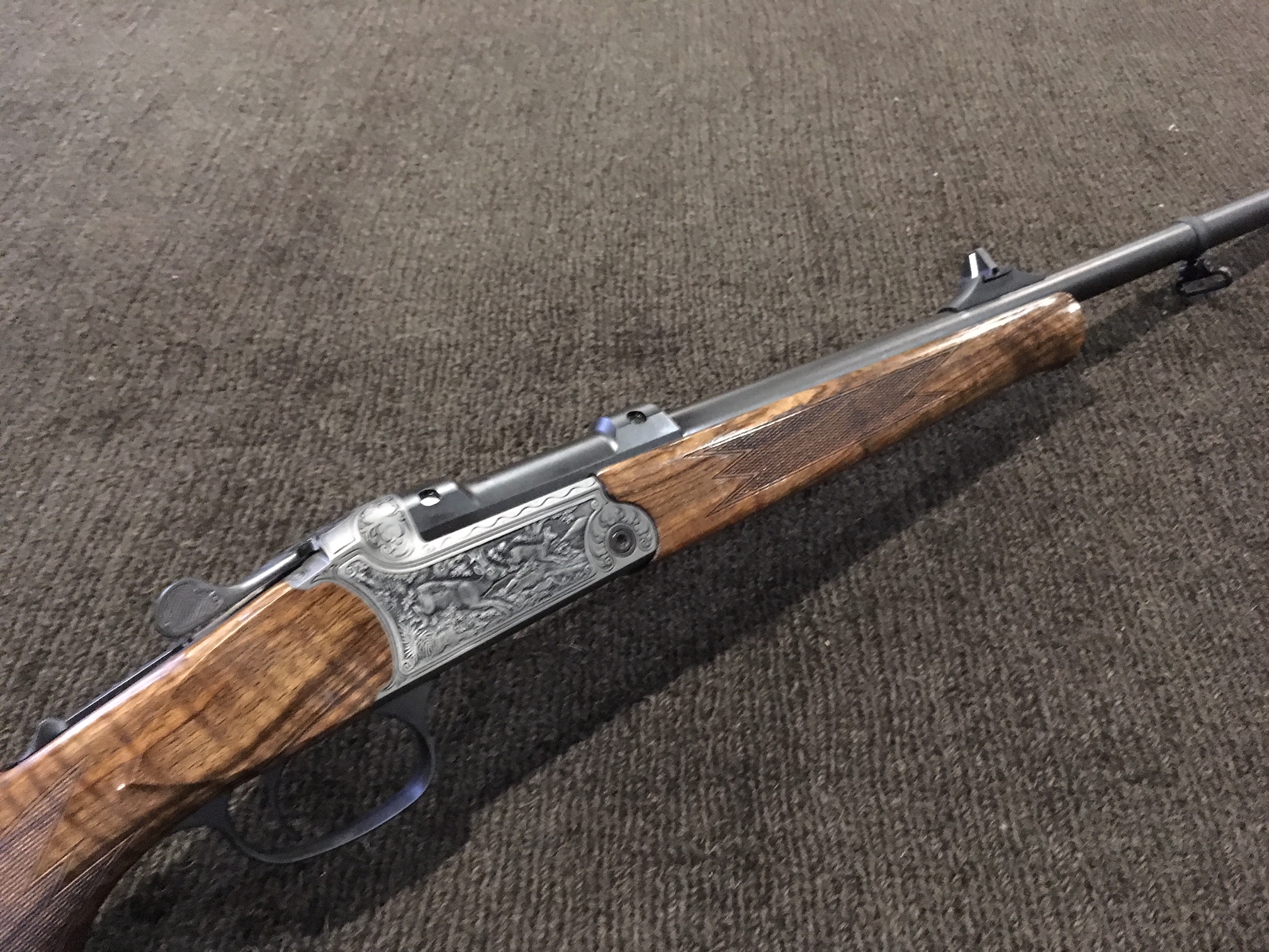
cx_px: 634
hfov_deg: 61.7
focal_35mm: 29
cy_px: 476
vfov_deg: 48.2
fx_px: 1063
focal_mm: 4.15
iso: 640
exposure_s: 1/17
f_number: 2.2
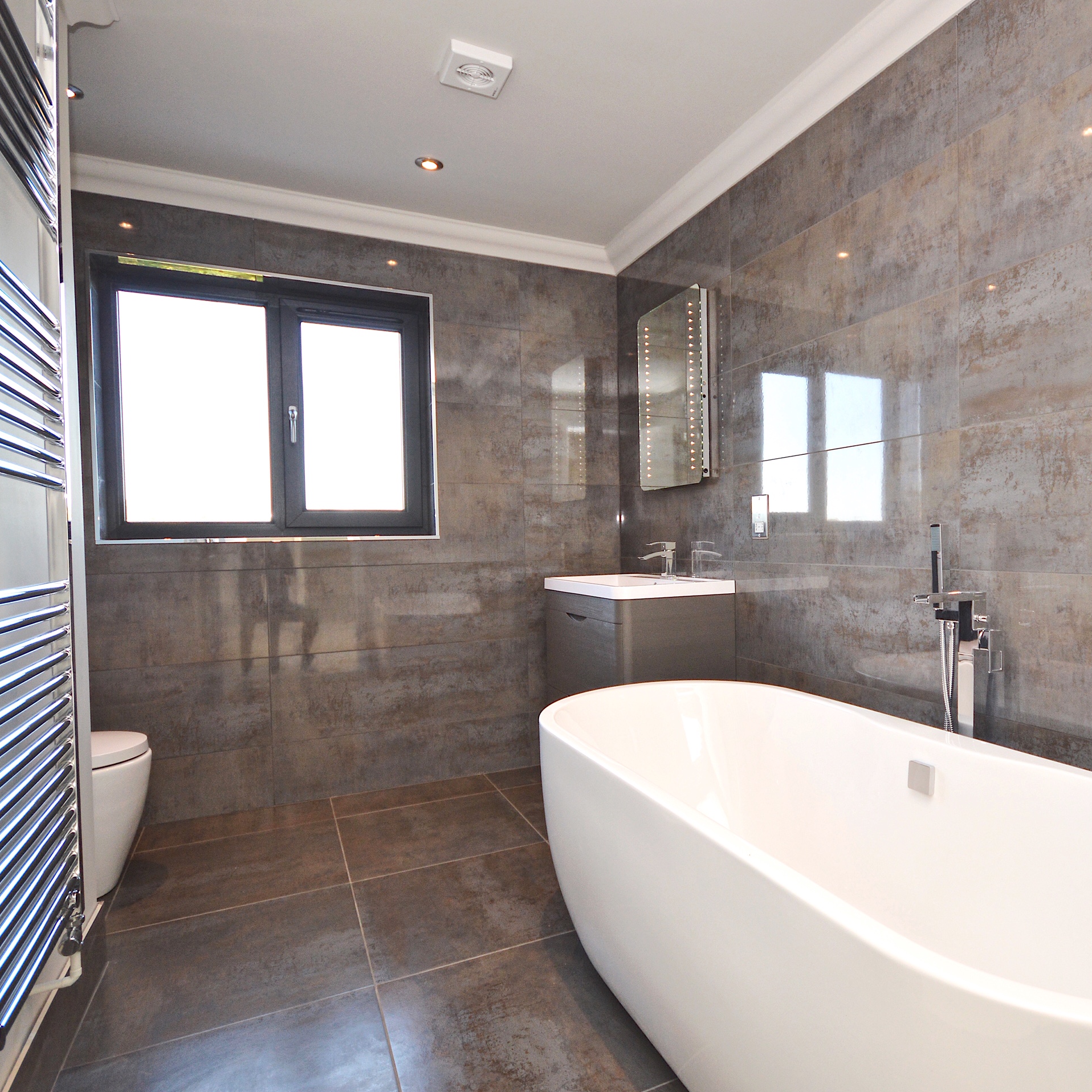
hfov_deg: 73.1
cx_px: 706
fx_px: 714
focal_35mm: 20
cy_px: 551
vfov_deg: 74.8
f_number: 5
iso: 400
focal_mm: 10
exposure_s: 1/100
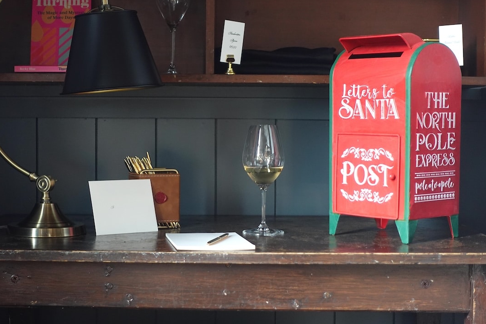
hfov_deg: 25.7
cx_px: 221
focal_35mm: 79
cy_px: 166
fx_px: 1067
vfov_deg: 17.3
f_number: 2.8
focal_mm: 25.7
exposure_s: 1/25
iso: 800
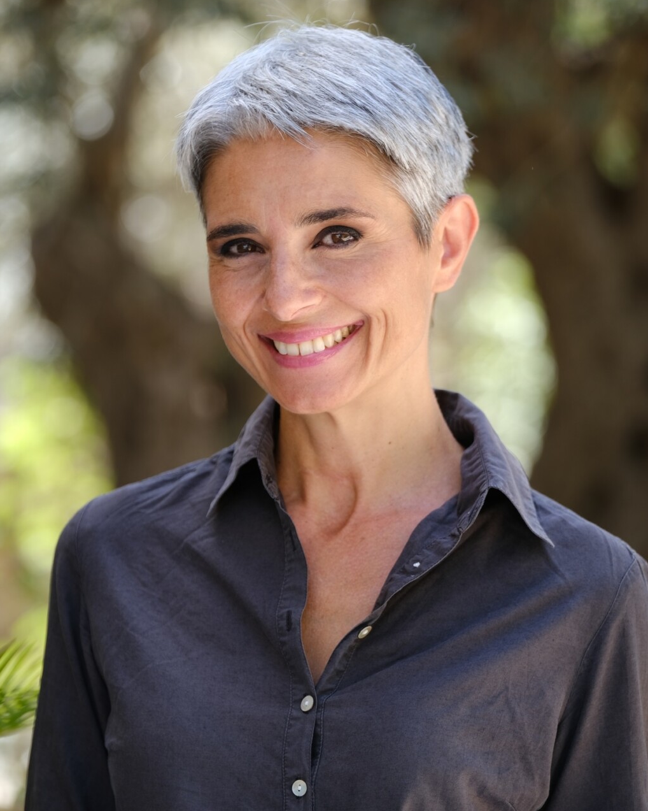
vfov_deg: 10.3
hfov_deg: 8.2
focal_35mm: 188
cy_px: 379
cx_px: 325
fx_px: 4508
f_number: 3.2
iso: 160
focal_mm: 110.6
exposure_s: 1/220
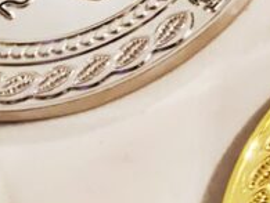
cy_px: 5
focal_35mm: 378
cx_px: 177
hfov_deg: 5.2
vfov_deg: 3.9
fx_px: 2954
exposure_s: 1/15
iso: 640
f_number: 2.8
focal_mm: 9
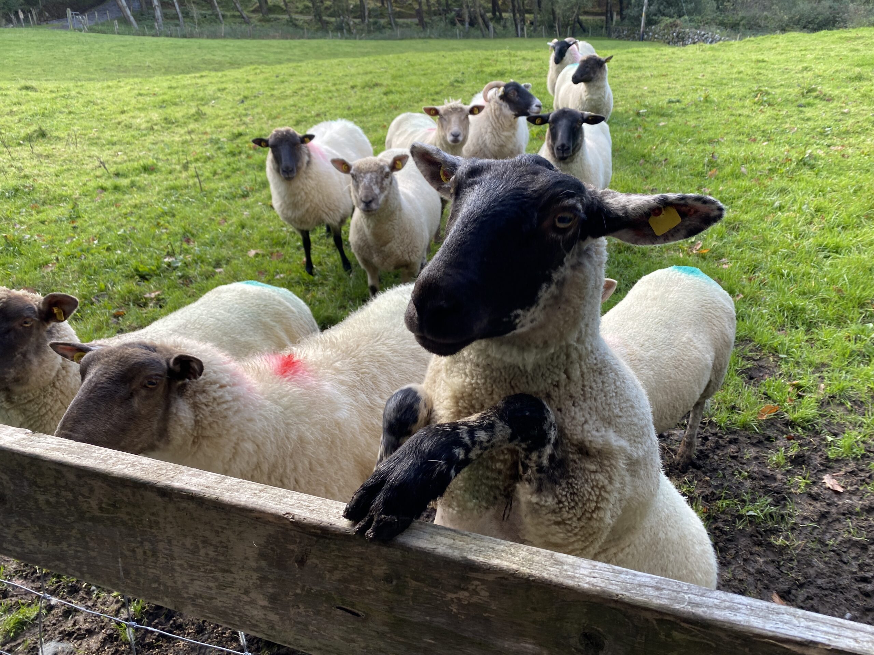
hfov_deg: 67.3
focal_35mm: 26
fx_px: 656
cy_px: 328
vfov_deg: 53.1
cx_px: 437
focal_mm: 4.25
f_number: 1.8
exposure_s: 1/122
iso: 32
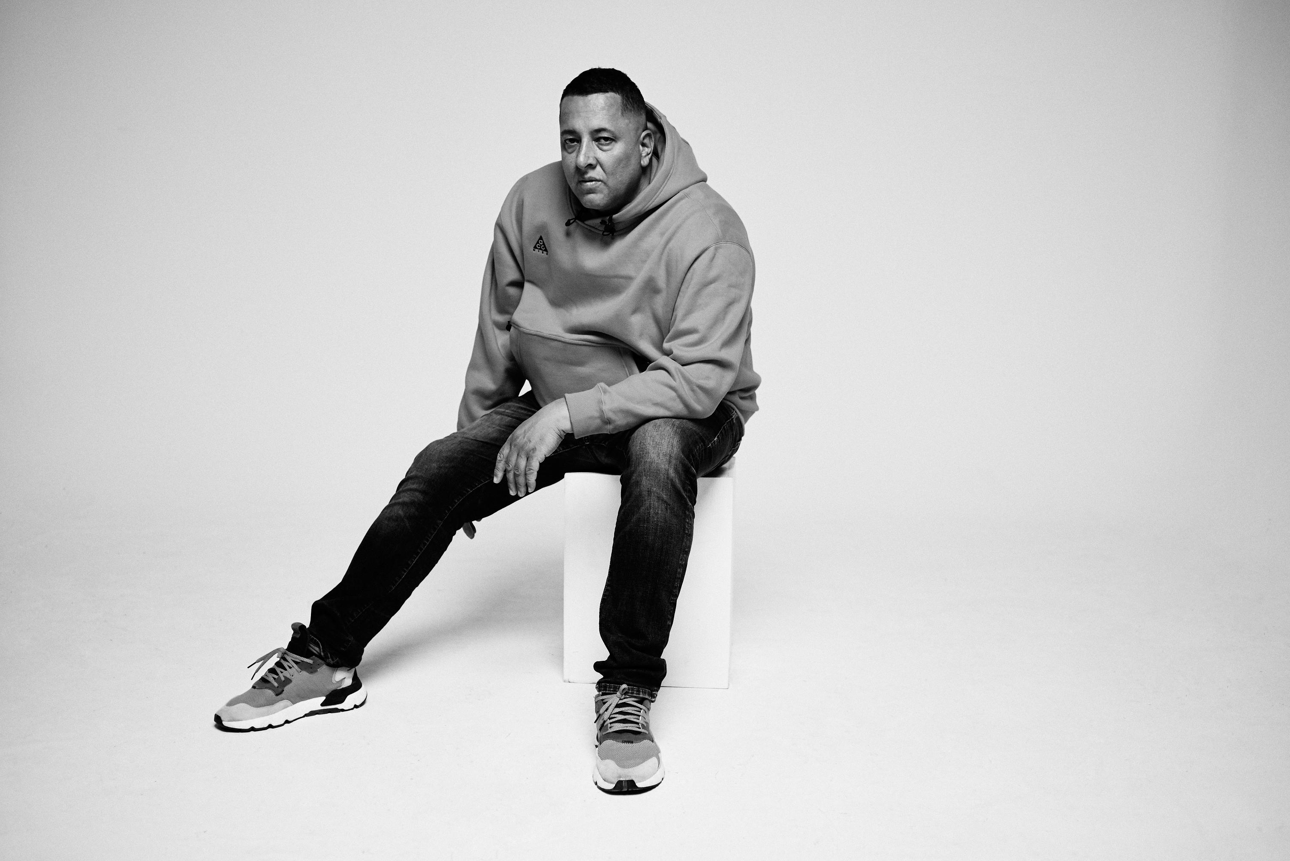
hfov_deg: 54.4
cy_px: 430
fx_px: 1255
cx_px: 645
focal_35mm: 35
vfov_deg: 37.9
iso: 800
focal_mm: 35
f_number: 2.8
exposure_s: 1/200
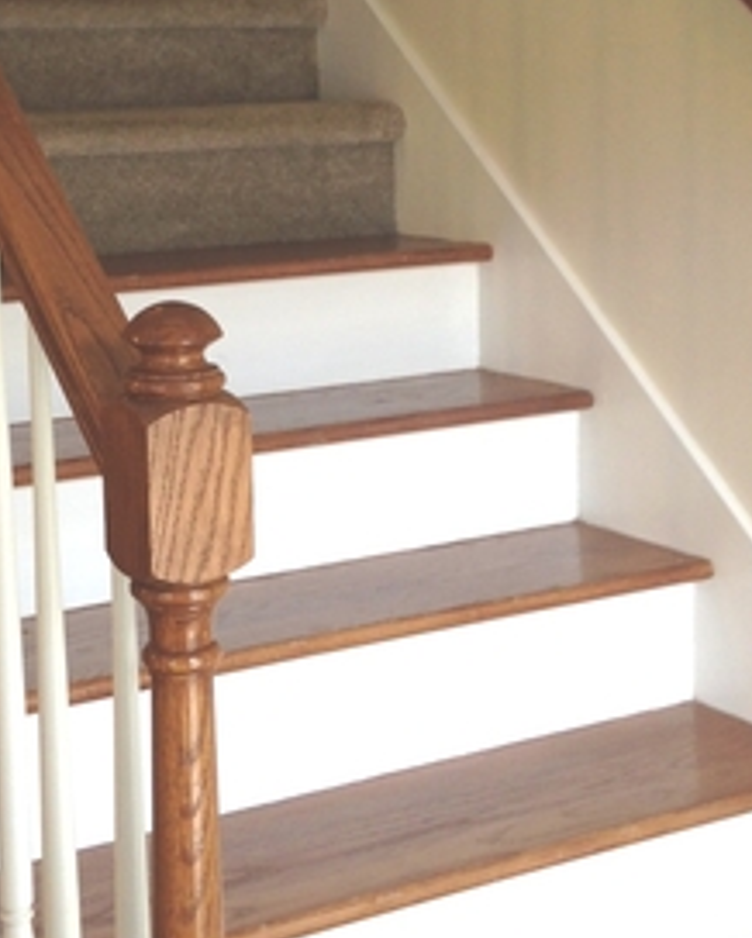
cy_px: 321
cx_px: 359
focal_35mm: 71
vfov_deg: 26.6
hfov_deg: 21.6
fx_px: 1973
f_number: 2.4
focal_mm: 4.12
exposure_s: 1/30
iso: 50
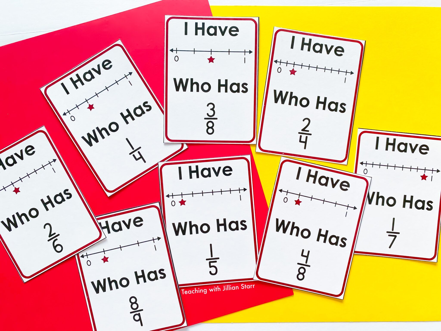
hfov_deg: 67.3
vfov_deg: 53.1
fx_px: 331
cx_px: 220
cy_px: 166
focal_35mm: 26
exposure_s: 1/120
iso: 80
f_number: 1.8
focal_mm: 4.25
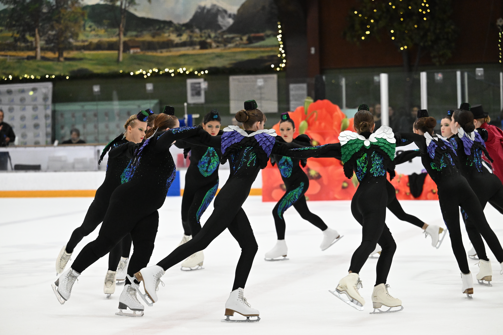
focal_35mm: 101
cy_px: 168
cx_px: 252
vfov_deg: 13.6
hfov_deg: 20.2
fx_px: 1411
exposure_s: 1/640
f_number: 3.5
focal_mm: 101
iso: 8000
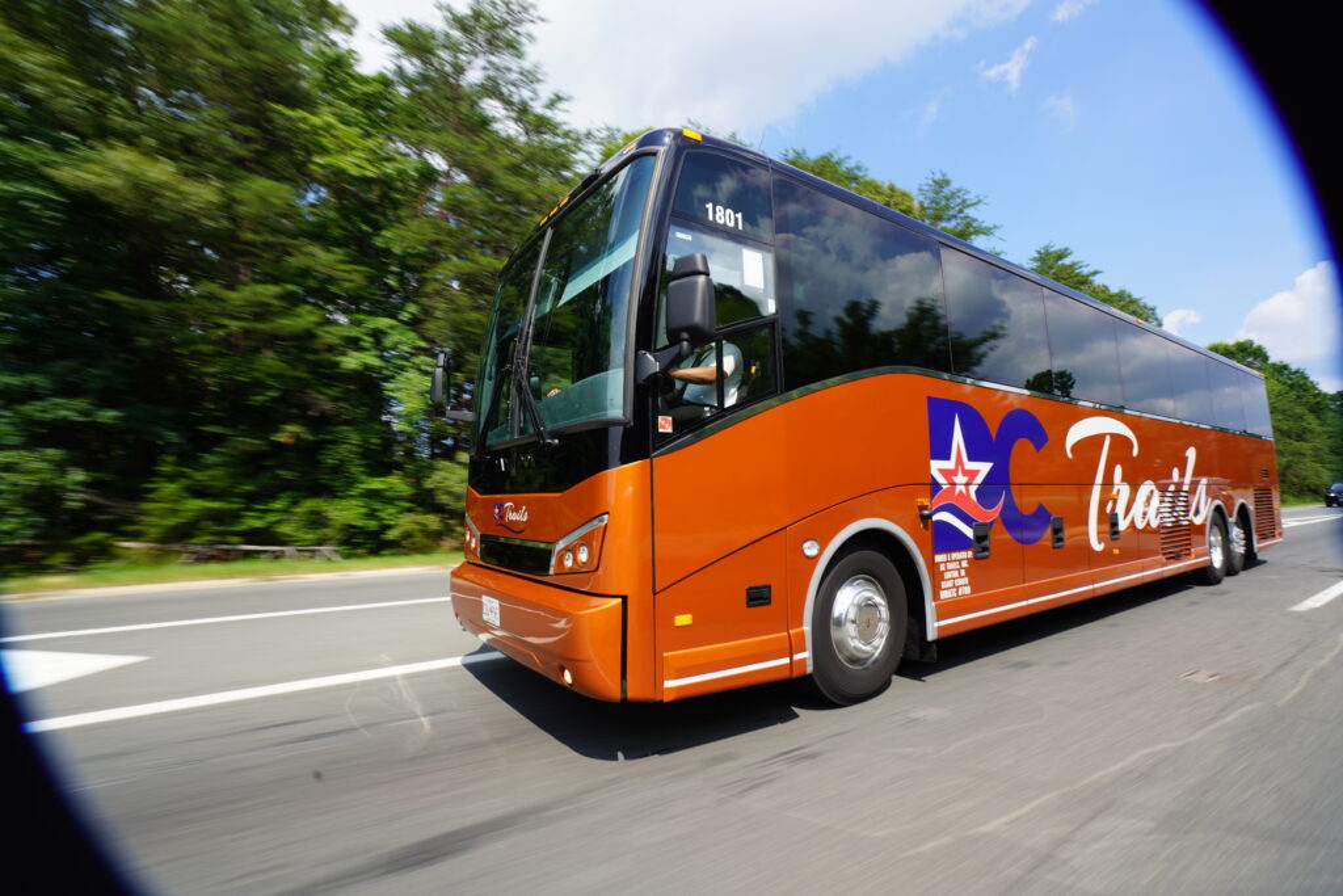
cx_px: 672
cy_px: 448
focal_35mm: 16
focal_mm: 16
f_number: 11
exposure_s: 1/80
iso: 100
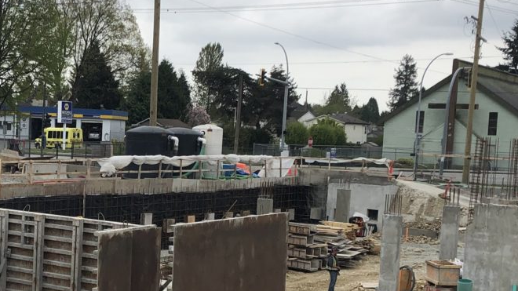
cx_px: 98
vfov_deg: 16.9
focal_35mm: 71
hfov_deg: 29.0
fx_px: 975
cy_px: 223
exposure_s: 1/1230
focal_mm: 3.99
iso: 20
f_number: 1.8
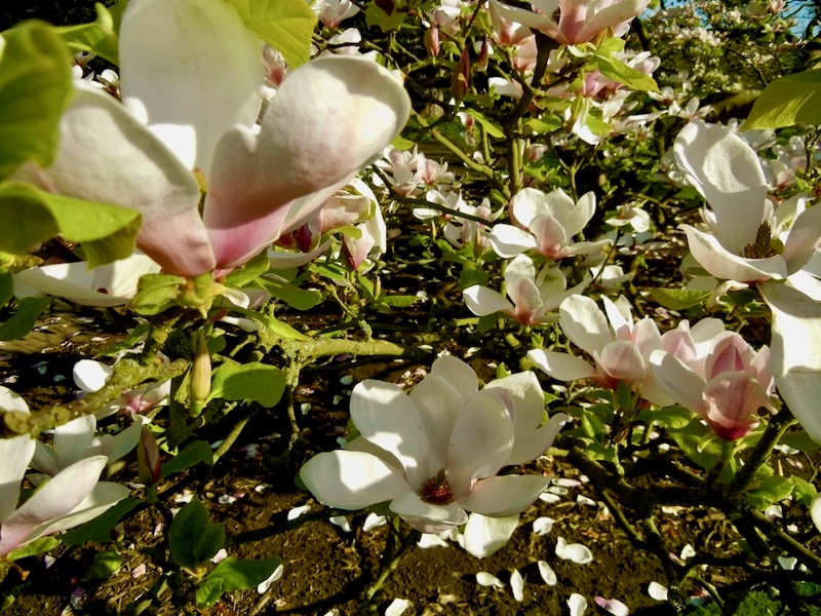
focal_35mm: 30
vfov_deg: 46.8
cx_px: 410
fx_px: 712
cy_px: 308
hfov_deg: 60.0
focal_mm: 5.4
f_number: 7
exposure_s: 1/351
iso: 160
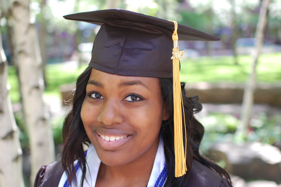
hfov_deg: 37.9
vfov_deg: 25.7
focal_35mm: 52
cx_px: 140
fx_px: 409
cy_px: 94
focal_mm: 35
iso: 400
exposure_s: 1/640
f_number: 2.5
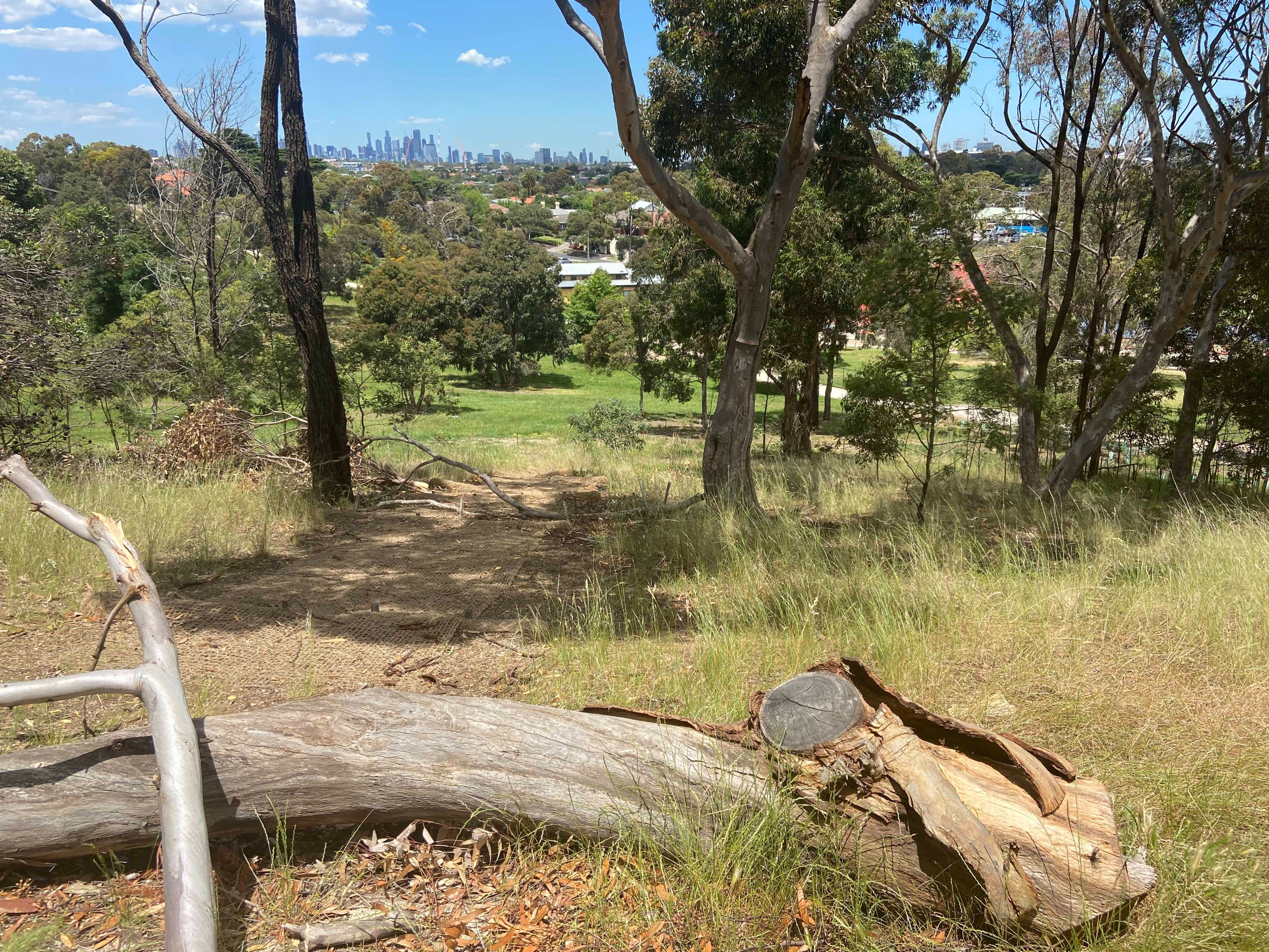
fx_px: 953
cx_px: 634
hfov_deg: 67.3
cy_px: 476
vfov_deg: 53.1
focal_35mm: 26
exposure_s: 1/2141
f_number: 1.8
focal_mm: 4.25
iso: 32
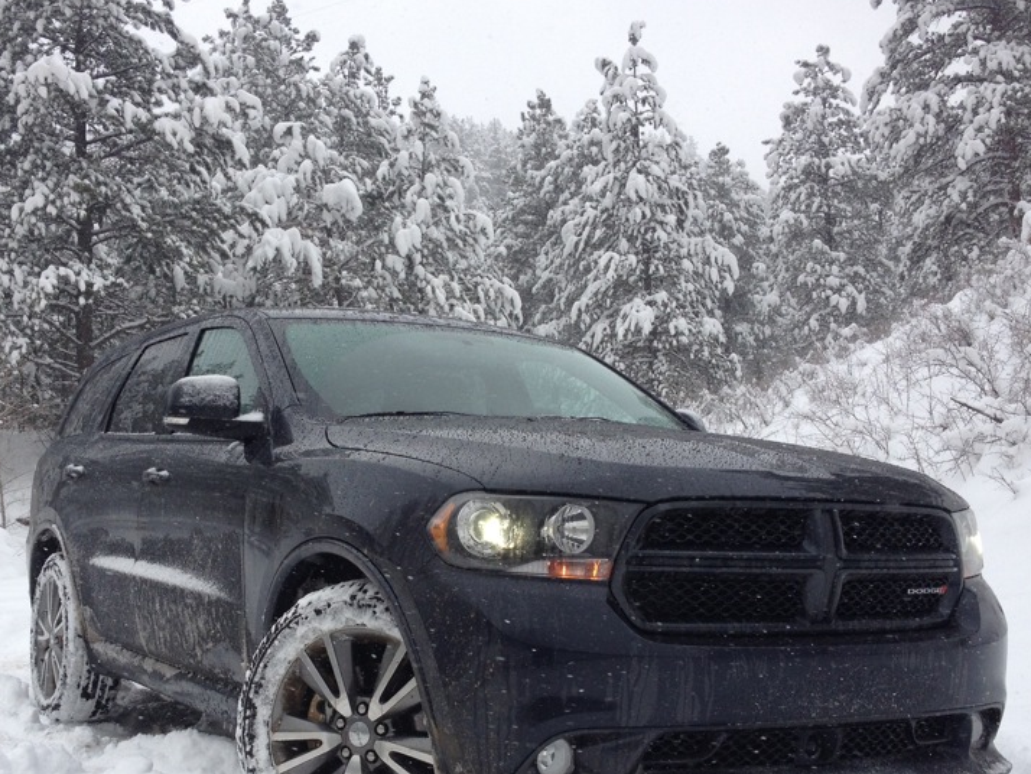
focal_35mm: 49
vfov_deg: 29.5
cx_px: 445
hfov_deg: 38.8
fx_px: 1460
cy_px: 514
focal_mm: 4.28
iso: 50
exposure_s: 1/905
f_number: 2.4
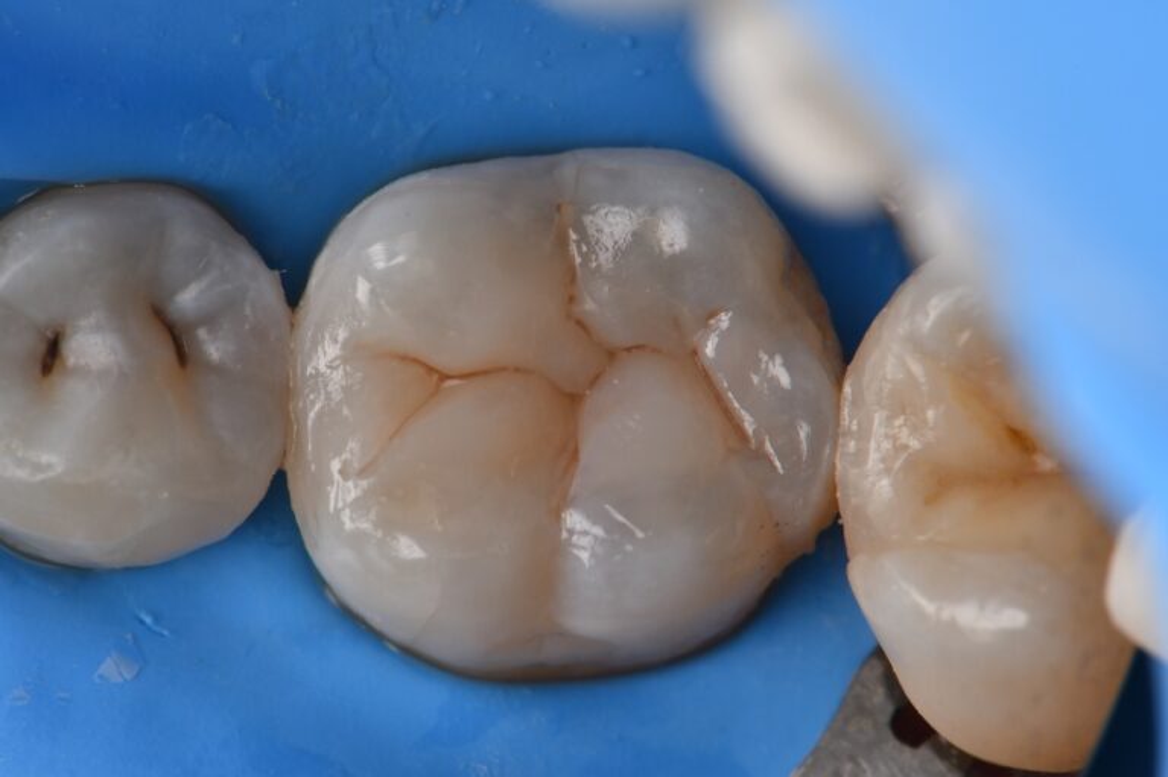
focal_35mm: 157
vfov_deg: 8.7
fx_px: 5090
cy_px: 388
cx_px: 584
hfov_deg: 13.1
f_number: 32
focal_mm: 105
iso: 200
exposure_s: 1/160
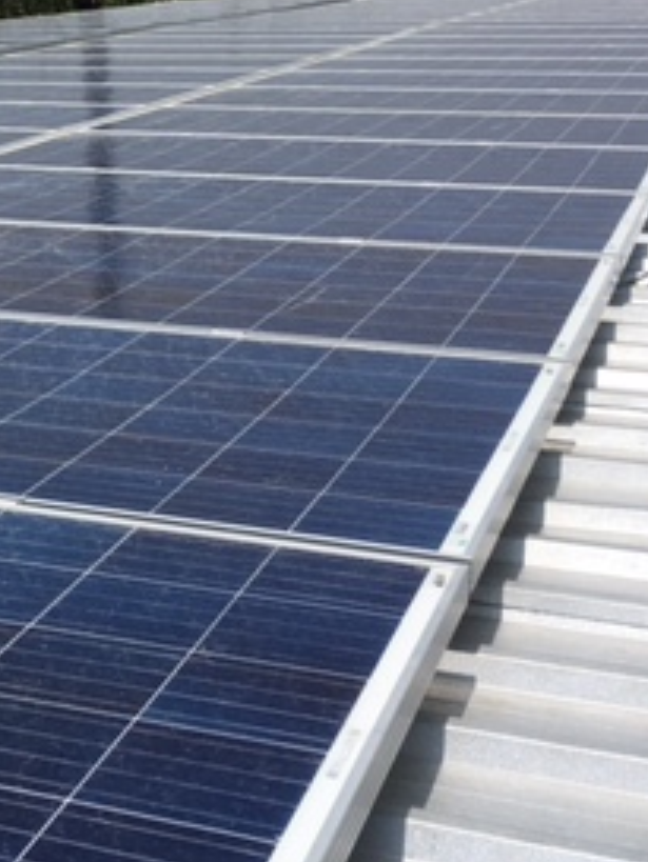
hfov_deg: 20.5
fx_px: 1696
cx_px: -82
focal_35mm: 68
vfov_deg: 28.3
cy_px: 249
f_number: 2.2
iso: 25
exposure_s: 1/2959
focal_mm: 4.15
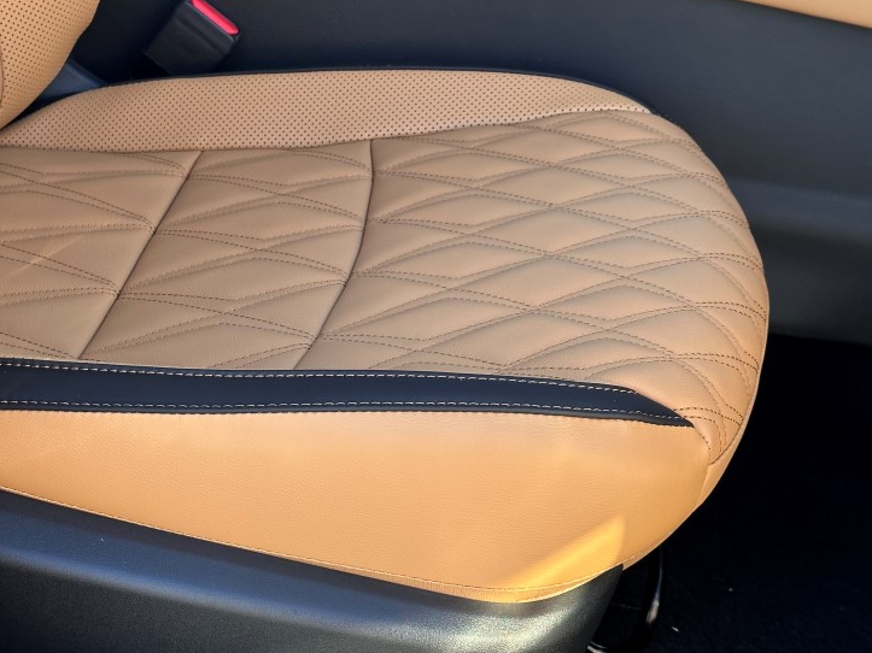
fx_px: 1713
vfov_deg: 21.6
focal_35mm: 68
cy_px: 326
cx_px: 275
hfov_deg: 28.3
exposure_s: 1/136
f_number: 1.78
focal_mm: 6.86
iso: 50
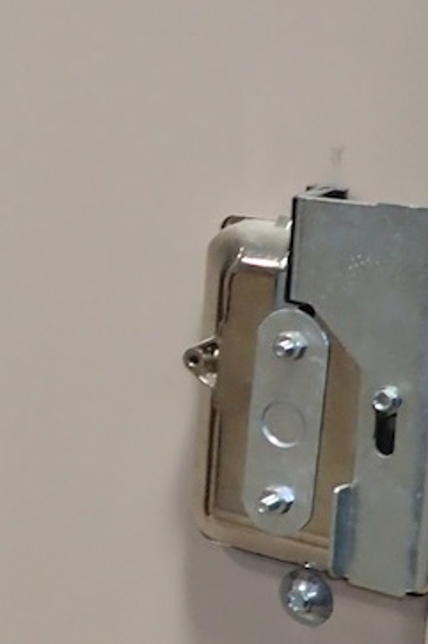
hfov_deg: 13.4
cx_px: -330
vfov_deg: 22.0
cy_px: 196
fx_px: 1642
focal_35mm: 92
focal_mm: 4.5
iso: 320
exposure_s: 1/30
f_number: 2
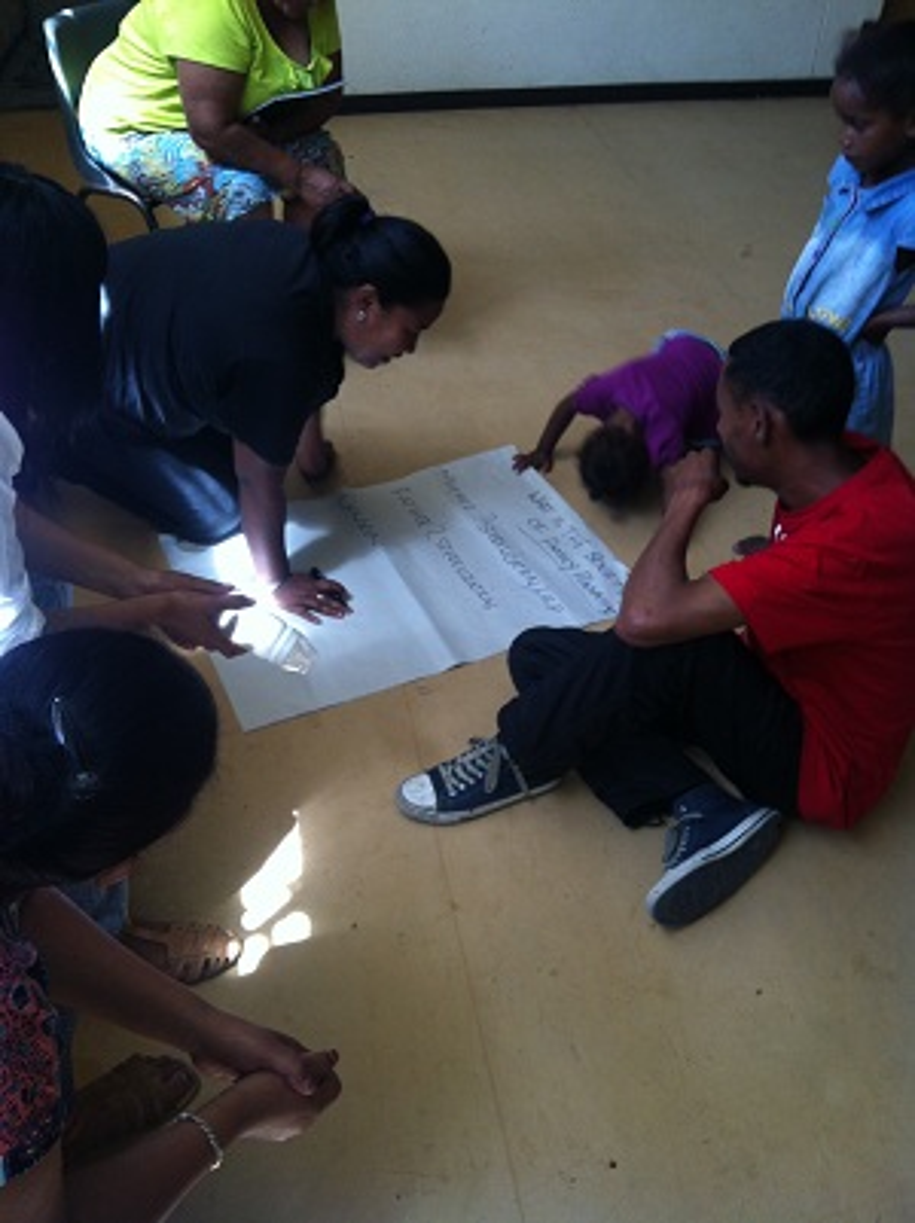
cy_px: 612
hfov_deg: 40.6
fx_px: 1236
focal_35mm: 35
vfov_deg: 52.7
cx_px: 458
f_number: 2.8
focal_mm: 3.85
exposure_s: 1/15
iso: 80
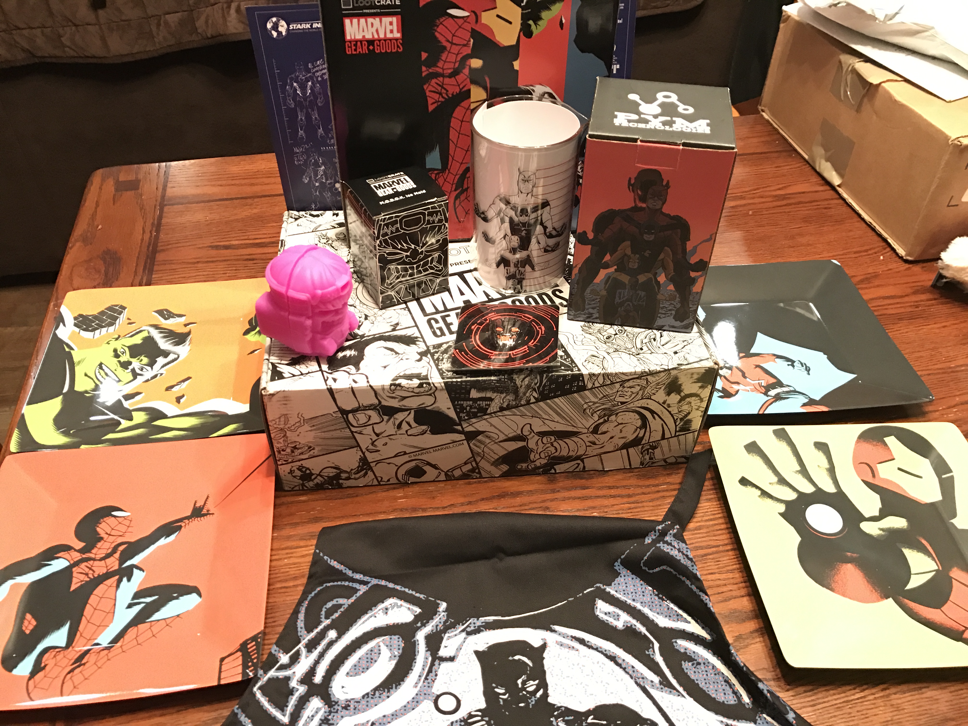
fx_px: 783
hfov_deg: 63.4
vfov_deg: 49.7
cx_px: 484
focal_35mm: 28
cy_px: 363
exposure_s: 1/7
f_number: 1.8
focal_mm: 3.99
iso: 100
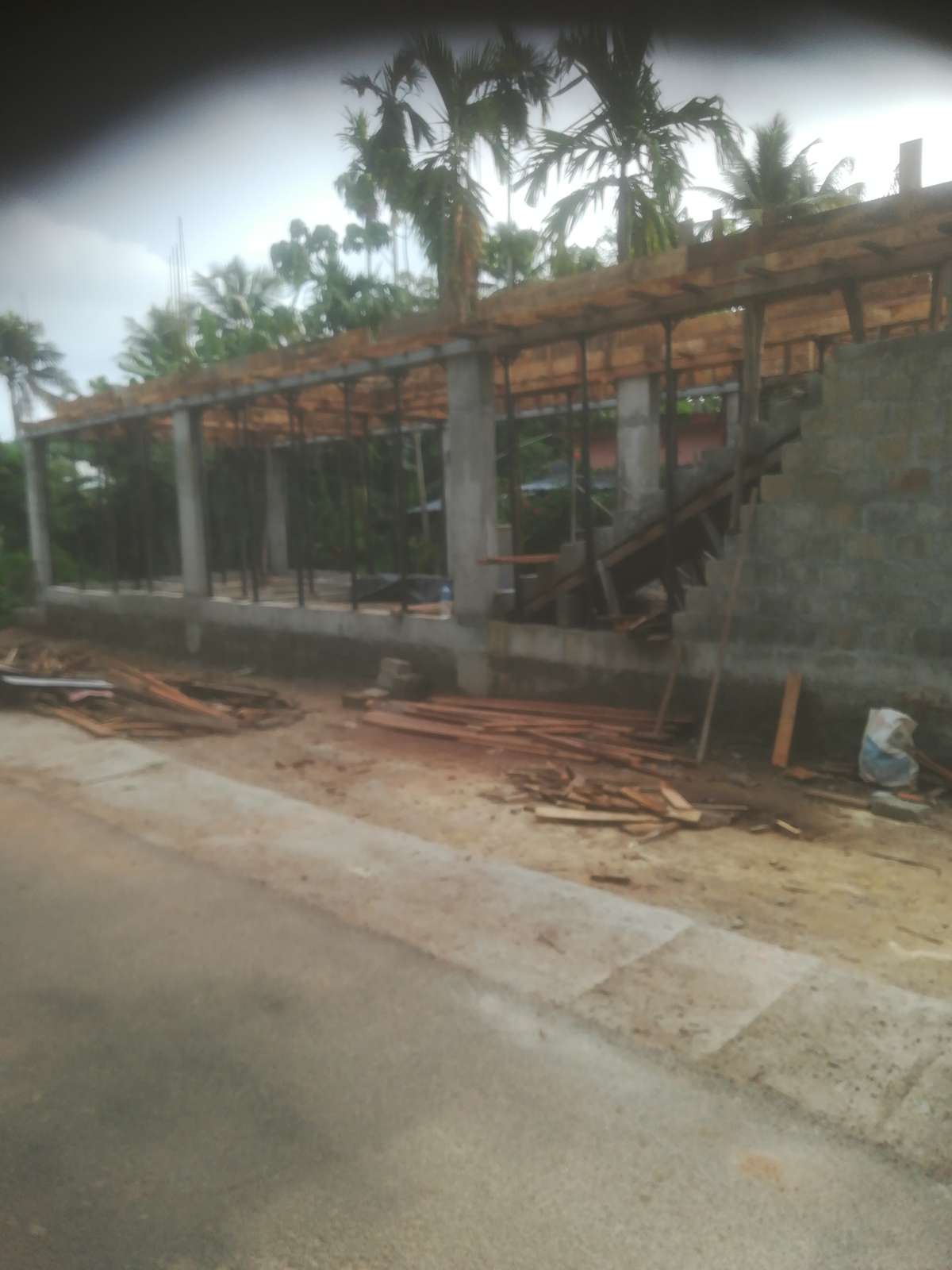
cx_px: 476
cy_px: 635
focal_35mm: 26
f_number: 2.2
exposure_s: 1/164
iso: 50
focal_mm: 3.83
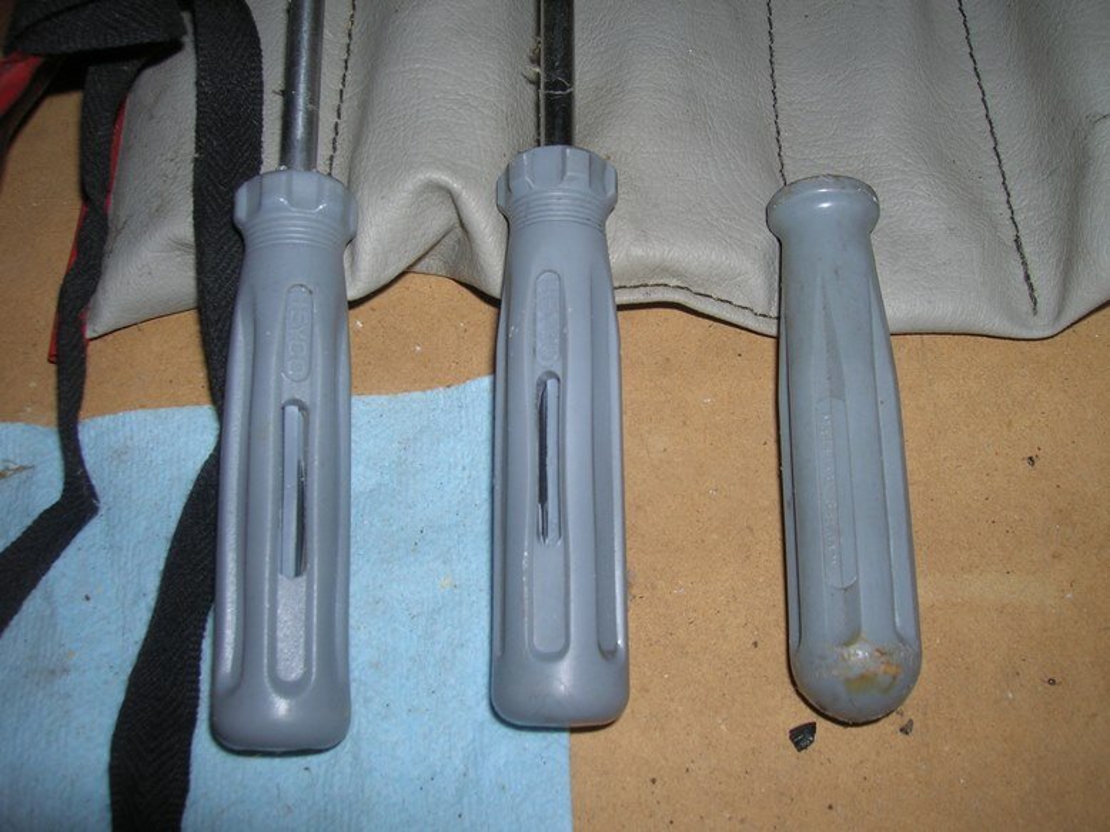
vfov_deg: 41.8
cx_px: 555
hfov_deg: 54.0
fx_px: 1090
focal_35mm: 34
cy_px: 416
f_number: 4.9
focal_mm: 5.7
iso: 50
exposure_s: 1/60.1
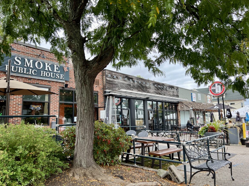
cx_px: 125
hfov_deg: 65.3
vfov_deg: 51.4
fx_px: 194
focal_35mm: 27
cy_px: 94
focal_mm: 5.7
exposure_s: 1/555
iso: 50
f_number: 1.5
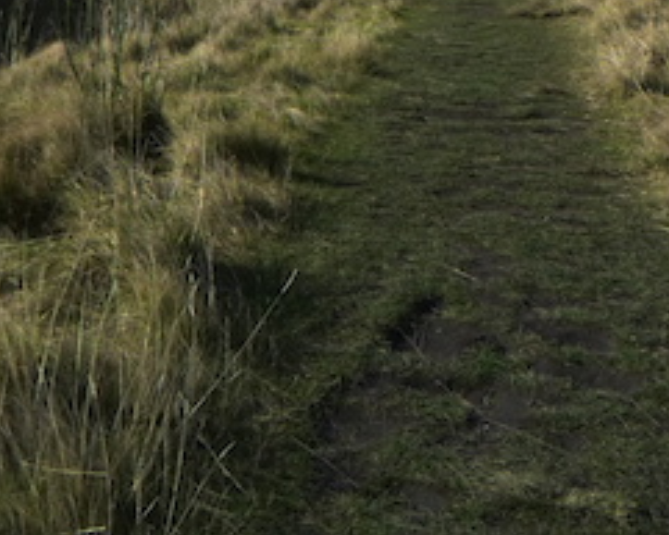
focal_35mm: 81
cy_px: -72
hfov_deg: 23.5
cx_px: 244
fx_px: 1604
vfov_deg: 18.2
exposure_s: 1/640
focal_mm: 4.5
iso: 100
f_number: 3.9
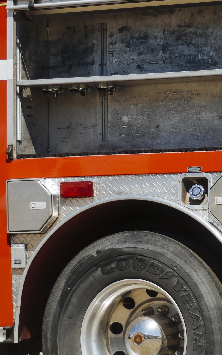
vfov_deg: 11.2
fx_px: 1810
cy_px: 147
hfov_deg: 7.0
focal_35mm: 187
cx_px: 269
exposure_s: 1/2000
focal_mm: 60
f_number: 2.8
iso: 80
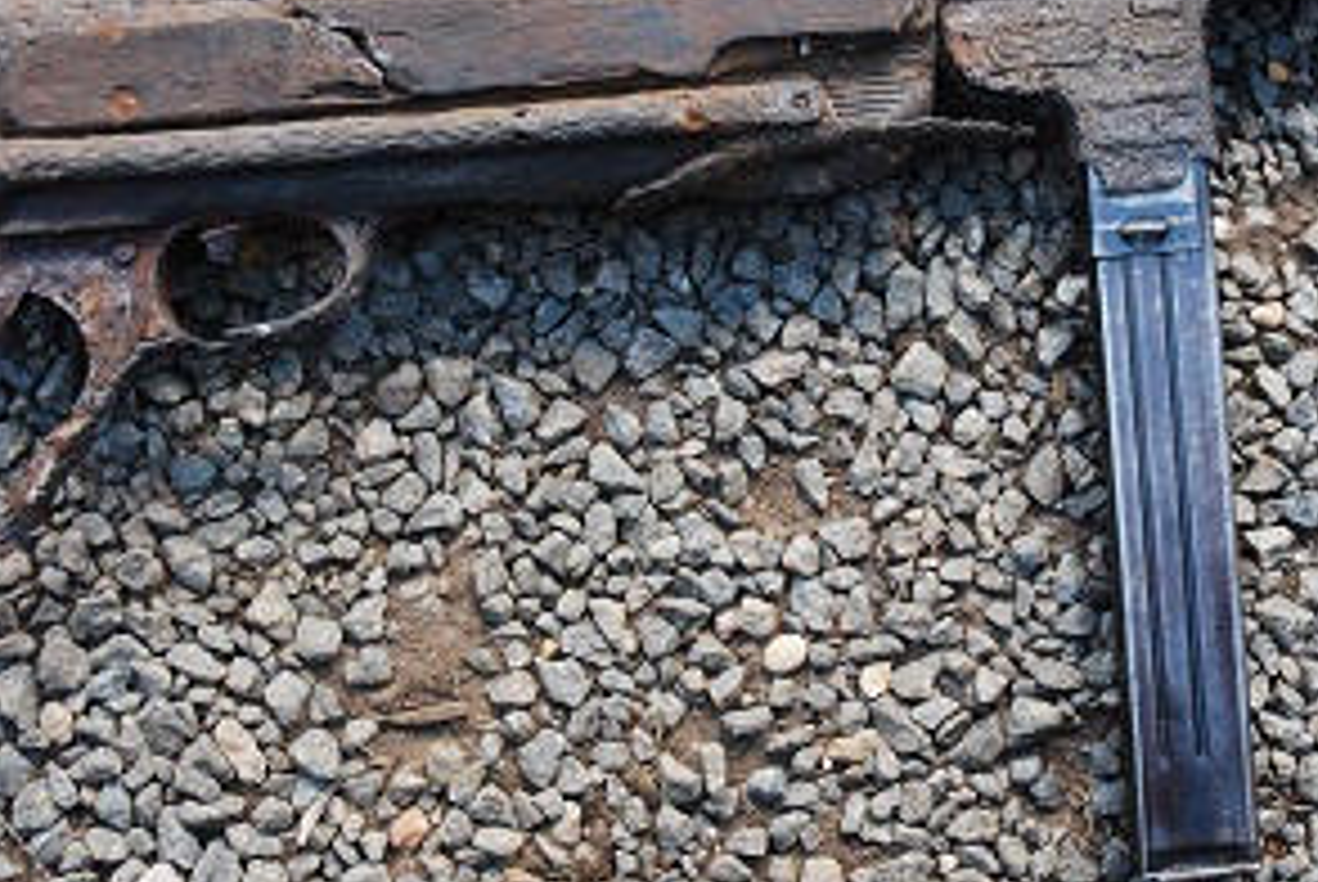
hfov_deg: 24.3
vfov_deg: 16.5
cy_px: 362
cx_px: 873
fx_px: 3043
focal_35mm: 83
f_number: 5
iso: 200
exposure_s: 1/100
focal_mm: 27
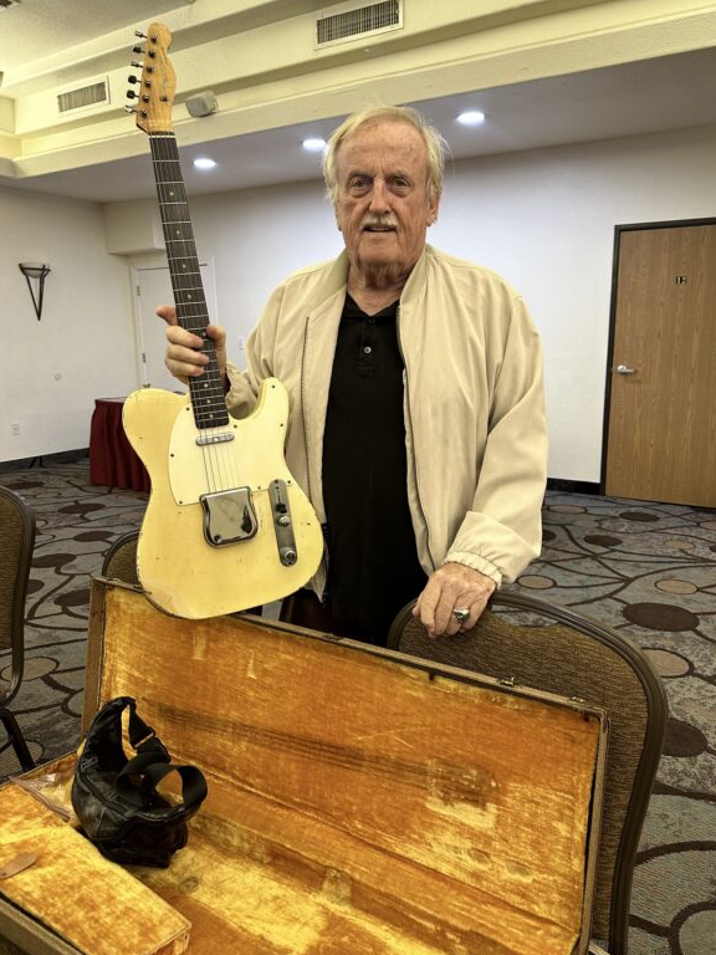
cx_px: 369
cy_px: 465
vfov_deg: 69.4
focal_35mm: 25
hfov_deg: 54.9
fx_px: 689
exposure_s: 1/60
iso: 160
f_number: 1.78
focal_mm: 6.86
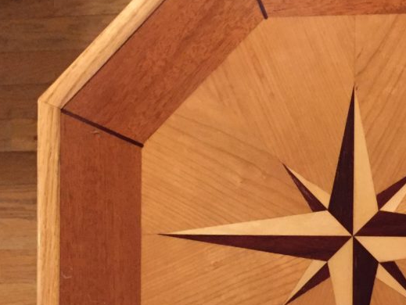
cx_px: 329
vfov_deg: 21.7
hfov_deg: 28.3
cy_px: 242
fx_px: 786
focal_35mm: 67
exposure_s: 1/15
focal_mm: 4.15
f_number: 2.2
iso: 320
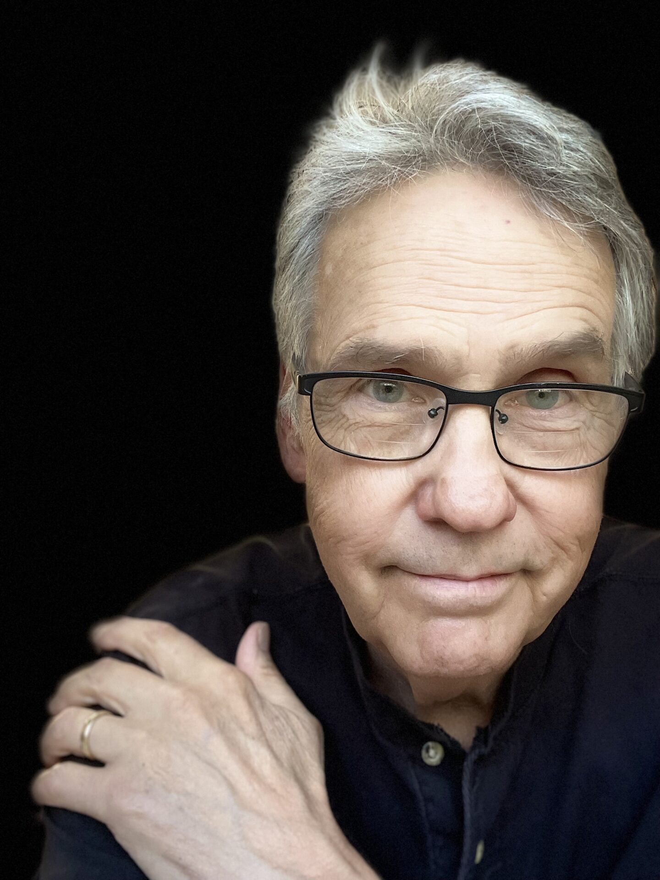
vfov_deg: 60.0
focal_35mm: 30
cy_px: 440
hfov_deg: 46.8
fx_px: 763
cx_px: 330
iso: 250
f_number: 2.2
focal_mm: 2.71
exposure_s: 1/60
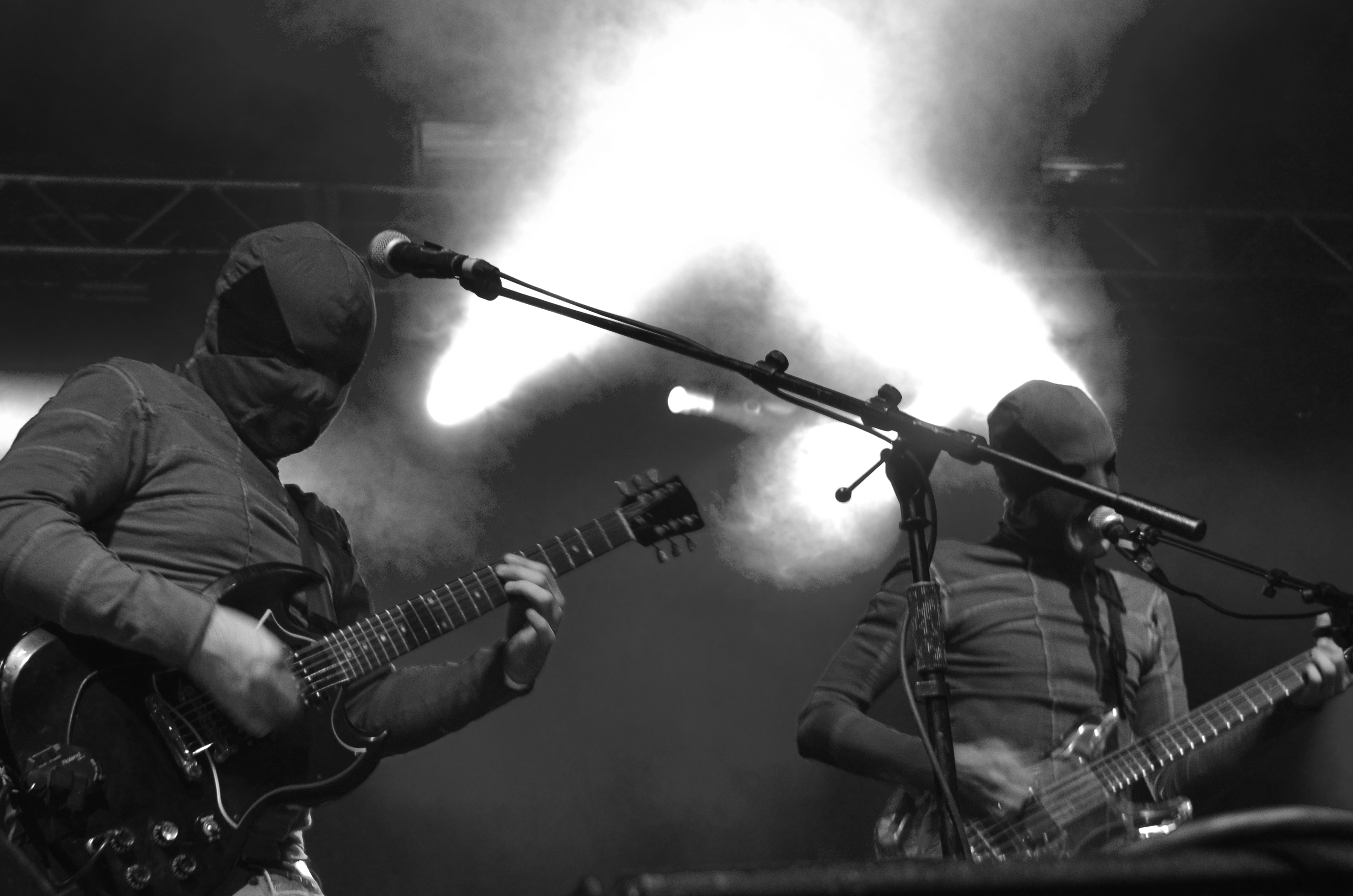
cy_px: 445
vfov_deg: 19.4
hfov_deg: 28.9
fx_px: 2625
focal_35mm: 70
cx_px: 701
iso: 800
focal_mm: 28
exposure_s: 1/30
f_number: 4
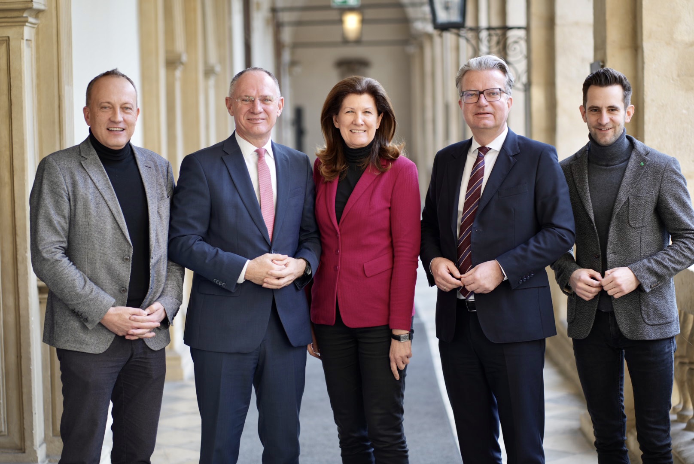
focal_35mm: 85
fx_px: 1640
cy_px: 232
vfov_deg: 16.1
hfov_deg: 23.9
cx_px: 347
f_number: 2.2
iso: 100
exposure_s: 1/125
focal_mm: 85
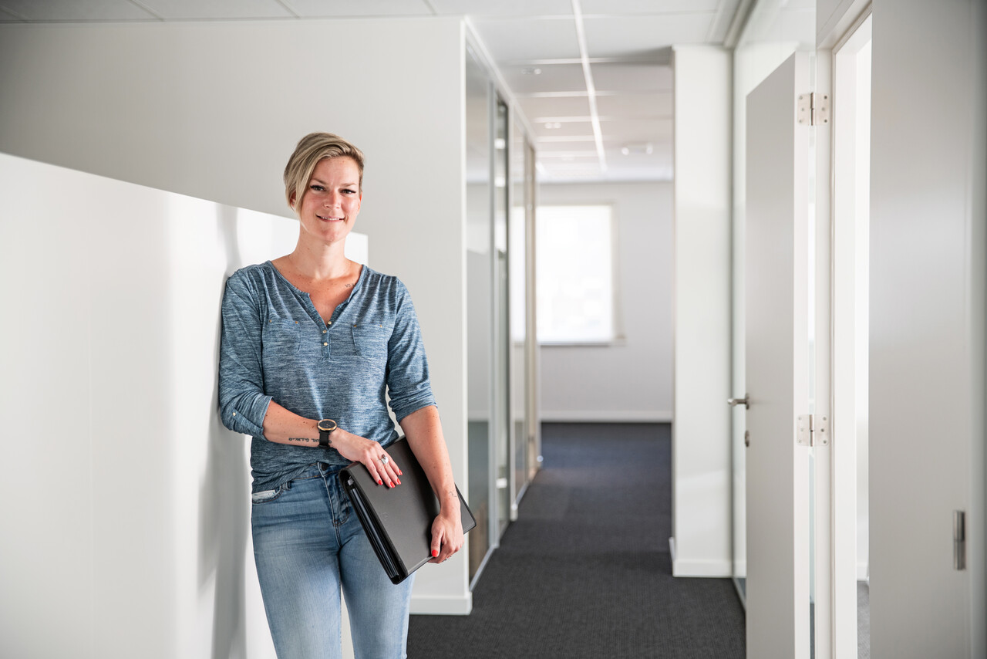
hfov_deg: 37.5
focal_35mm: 53
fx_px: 1453
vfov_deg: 25.5
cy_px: 330
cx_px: 494
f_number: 2.8
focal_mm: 53
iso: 250
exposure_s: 1/50
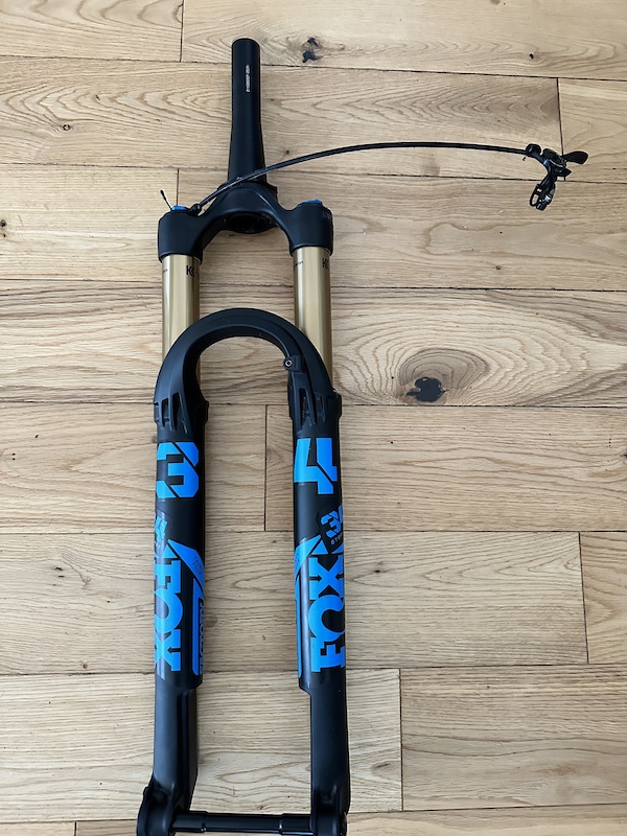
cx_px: 314
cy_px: 418
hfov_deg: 56.8
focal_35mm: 24
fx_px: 580
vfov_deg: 71.6
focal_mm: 6.86
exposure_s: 1/58
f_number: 1.78
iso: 1000
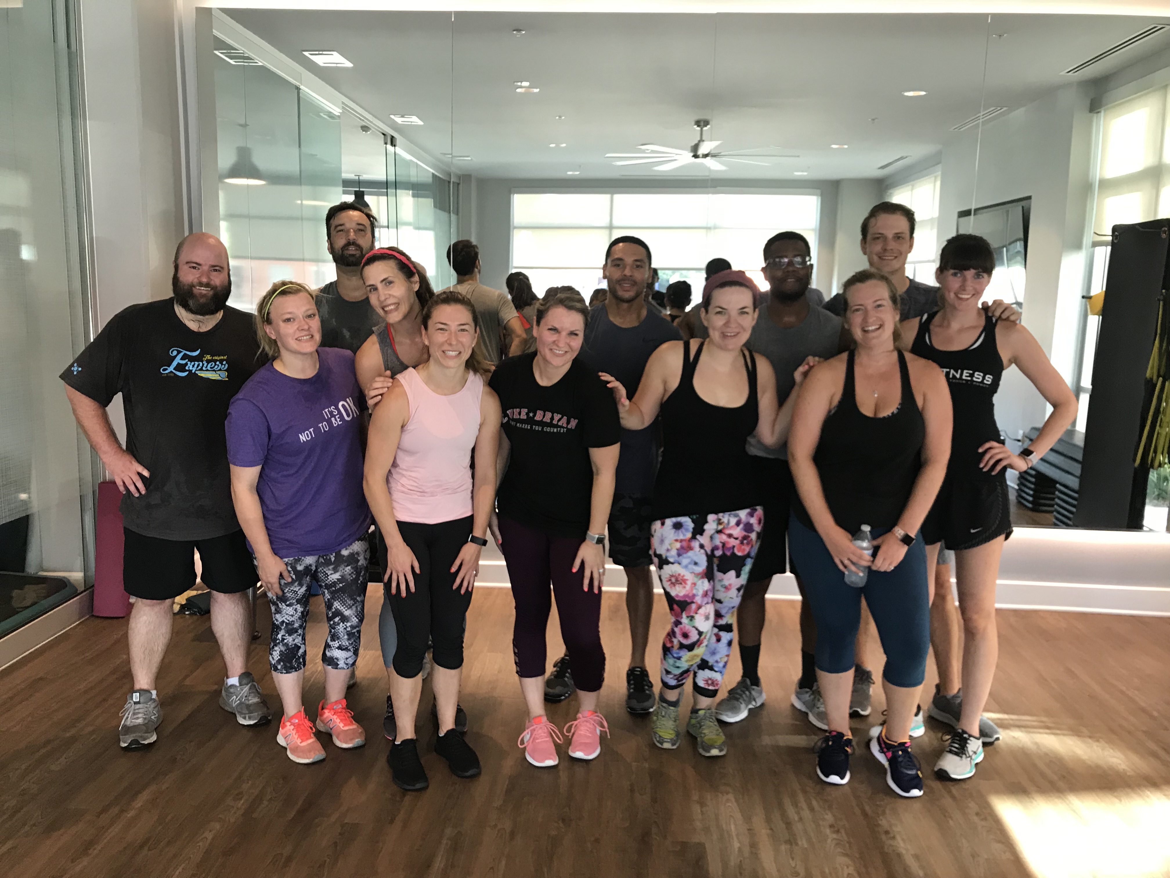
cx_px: 585
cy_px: 439
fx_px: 946
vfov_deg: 49.7
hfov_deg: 63.4
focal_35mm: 28
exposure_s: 1/24
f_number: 1.8
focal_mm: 3.99
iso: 40
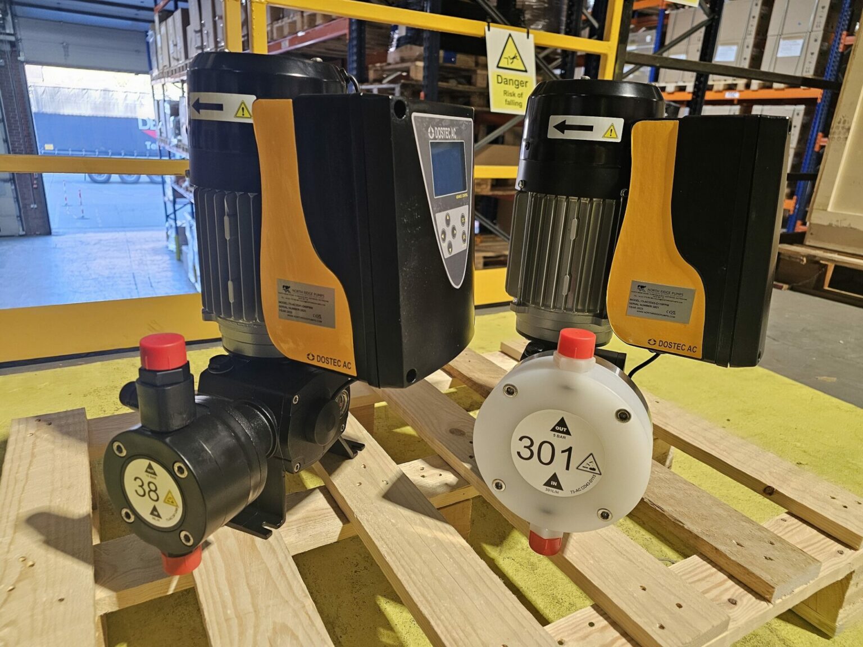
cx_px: 432
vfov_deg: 58.9
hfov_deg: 73.9
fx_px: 573
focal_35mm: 23
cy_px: 324
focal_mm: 6.3
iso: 250
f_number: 1.7
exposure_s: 1/100
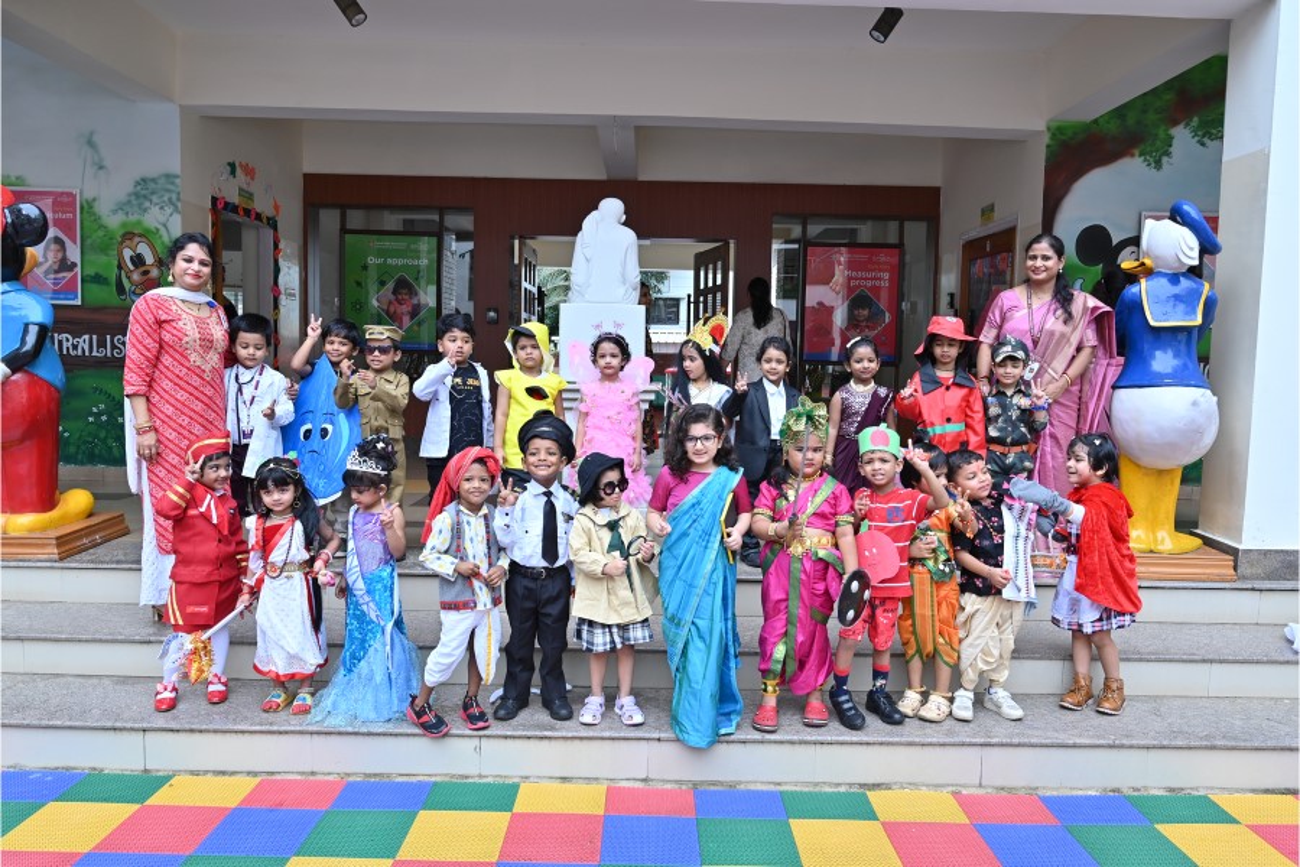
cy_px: 434
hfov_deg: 68.4
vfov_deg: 48.7
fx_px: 957
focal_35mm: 26
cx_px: 650
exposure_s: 1/200
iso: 320
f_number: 7.1
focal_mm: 26.5
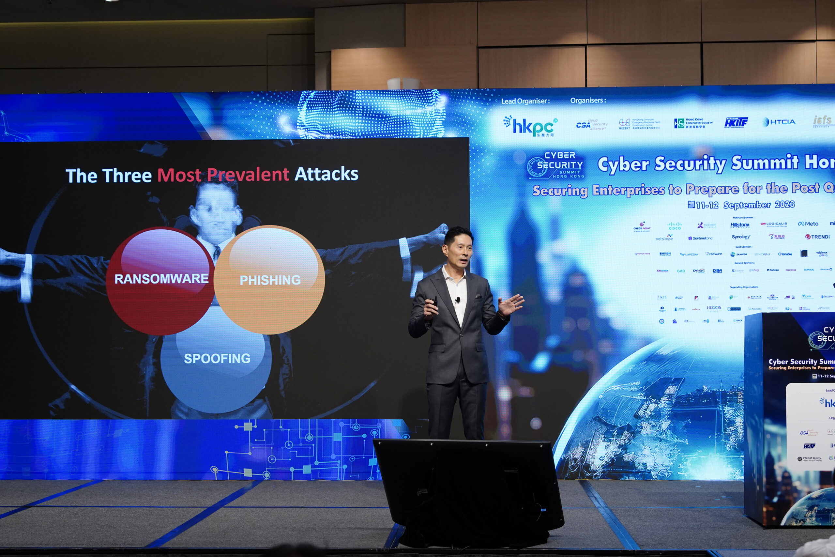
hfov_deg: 33.4
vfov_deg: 22.6
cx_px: 418
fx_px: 1392
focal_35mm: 60
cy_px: 278
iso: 2000
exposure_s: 1/250
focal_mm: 60
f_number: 4
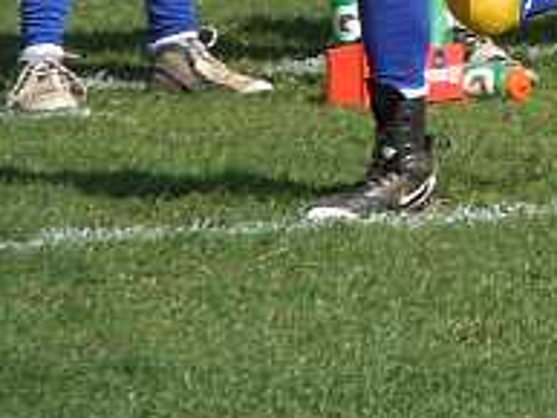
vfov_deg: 1.5
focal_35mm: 993
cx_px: 825
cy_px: -234
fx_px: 15988
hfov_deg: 2.0
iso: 100
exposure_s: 1/400
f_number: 5.6
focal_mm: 54
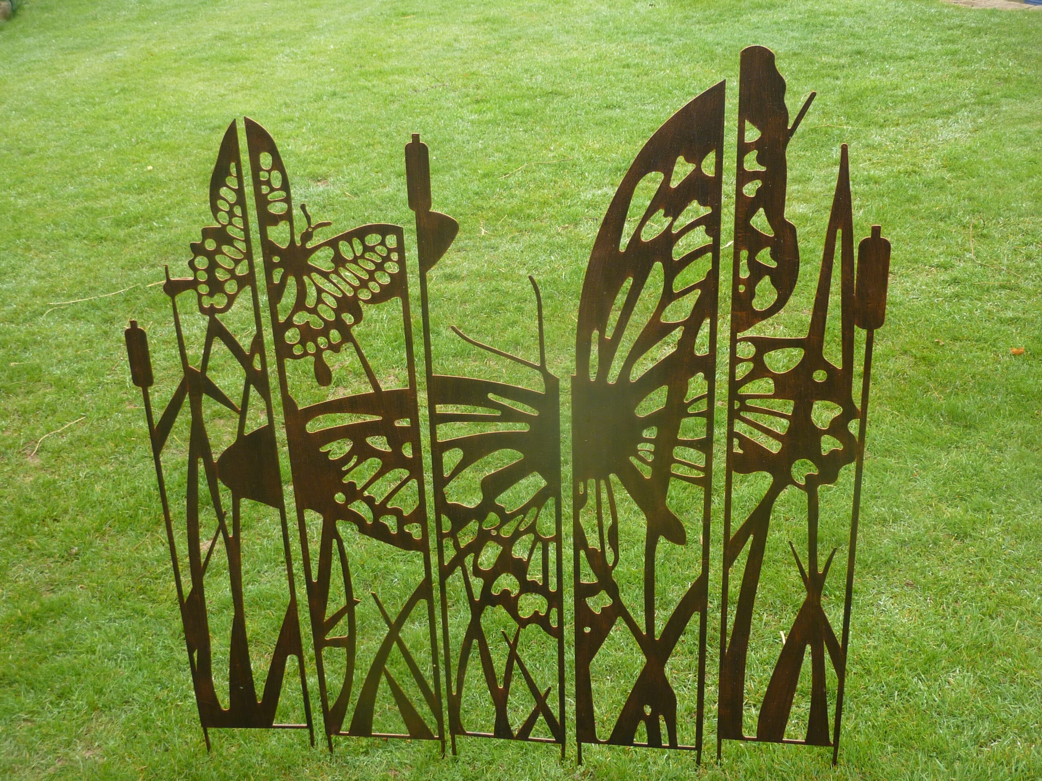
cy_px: 390
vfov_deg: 32.2
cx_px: 521
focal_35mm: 45
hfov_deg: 42.1
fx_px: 1355
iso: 100
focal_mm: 7.3
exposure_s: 1/30
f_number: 3.7
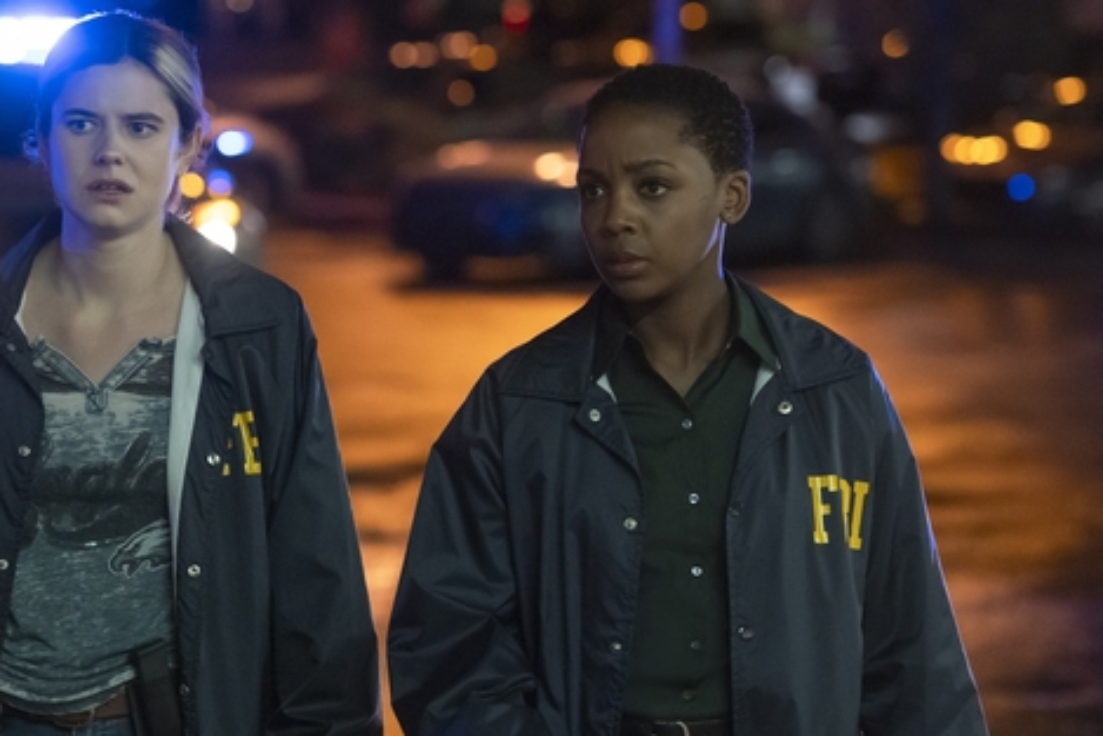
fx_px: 3555
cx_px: 362
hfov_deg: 17.6
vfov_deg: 11.8
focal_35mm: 116
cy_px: 361
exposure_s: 1/400
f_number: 2.5
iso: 8000
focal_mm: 85
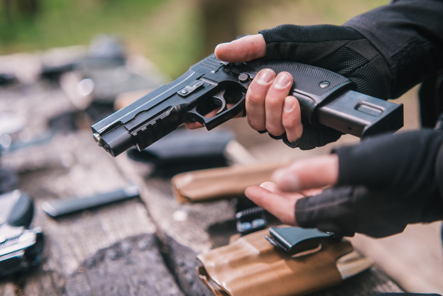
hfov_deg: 39.6
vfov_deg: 27.0
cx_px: 222
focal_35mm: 50
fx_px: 615
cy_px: 148
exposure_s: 1/90
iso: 200
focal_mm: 50
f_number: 2
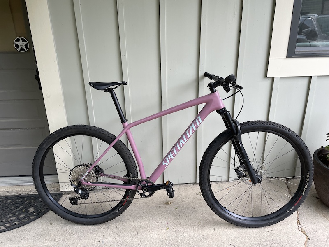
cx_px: 164
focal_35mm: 26
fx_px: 247
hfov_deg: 67.3
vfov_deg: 53.1
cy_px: 124
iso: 64
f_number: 1.6
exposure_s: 1/121
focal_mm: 4.2
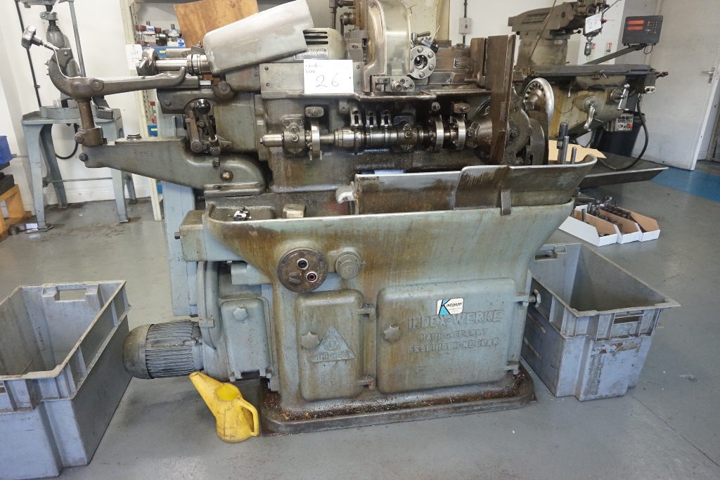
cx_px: 360
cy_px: 240
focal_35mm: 24
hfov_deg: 73.7
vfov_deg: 53.1
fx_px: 480
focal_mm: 16
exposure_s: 1/160
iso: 2500
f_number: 3.5
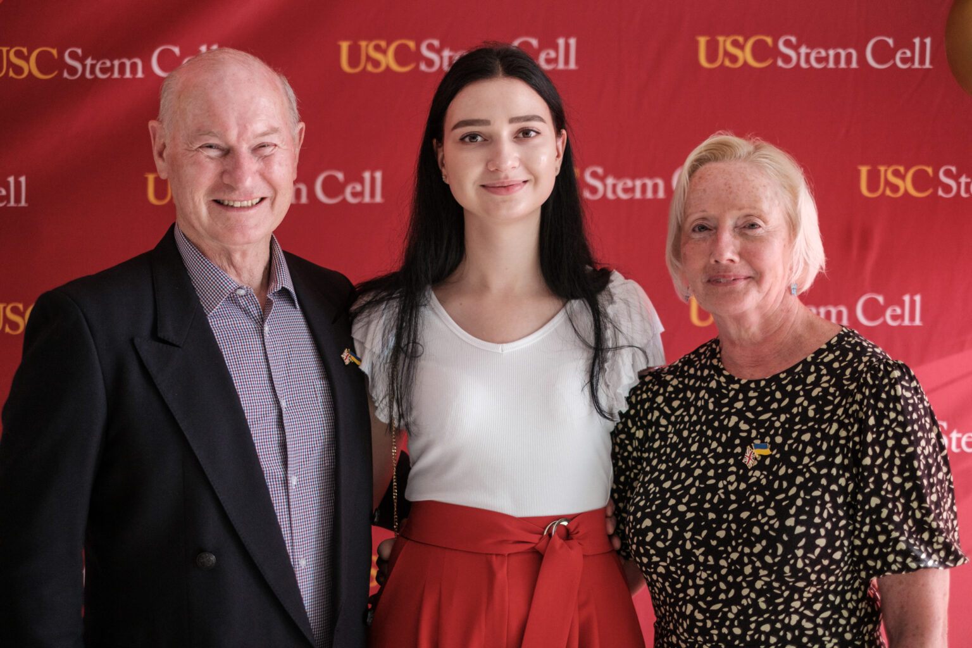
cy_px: 324
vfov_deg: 25.5
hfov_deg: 37.5
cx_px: 486
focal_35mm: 53
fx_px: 1431
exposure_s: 1/1700
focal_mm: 35
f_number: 1.4
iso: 640
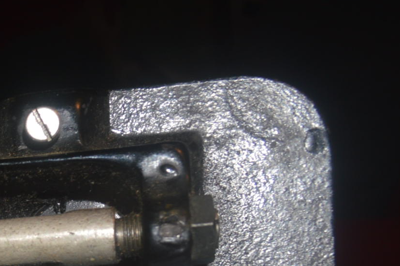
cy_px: 434
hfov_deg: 16.1
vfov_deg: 11.8
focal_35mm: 109
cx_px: -305
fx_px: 1210
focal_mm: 20
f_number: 8
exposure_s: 1/60
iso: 100
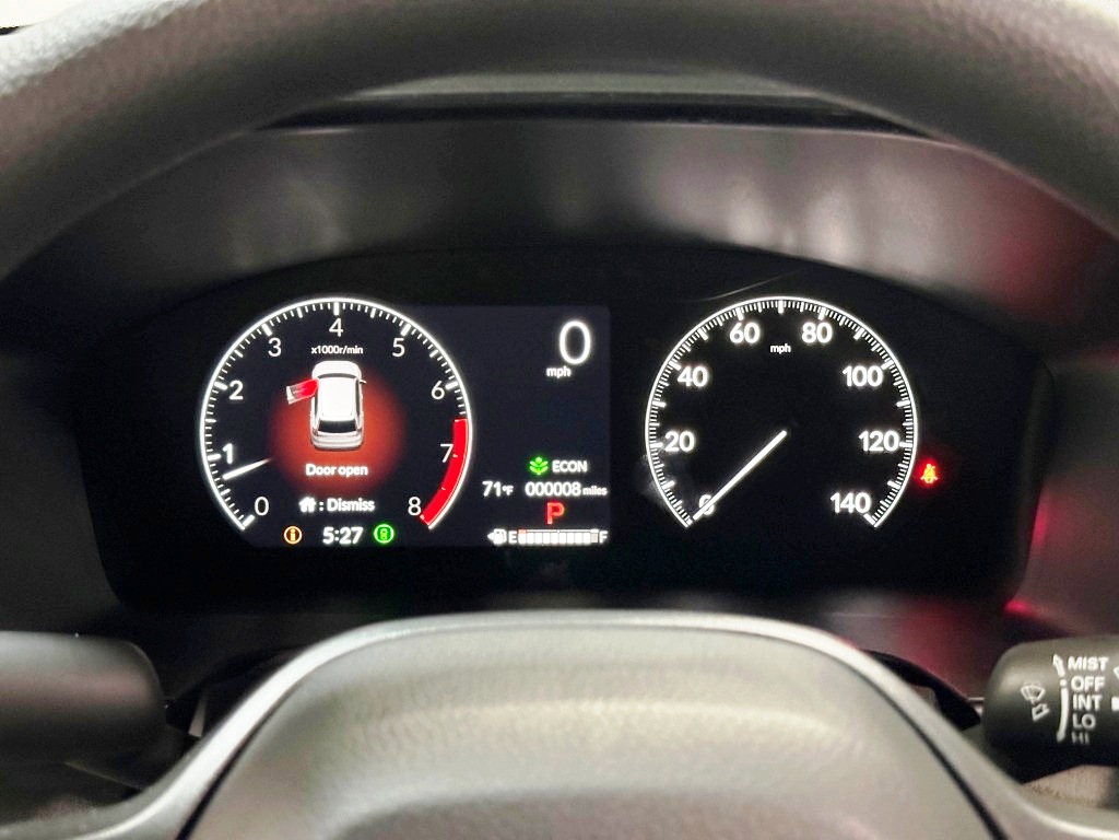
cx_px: 560
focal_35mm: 48
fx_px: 1552
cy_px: 420
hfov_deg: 39.7
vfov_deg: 30.3
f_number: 1.78
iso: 640
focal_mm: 6.86
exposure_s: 1/24
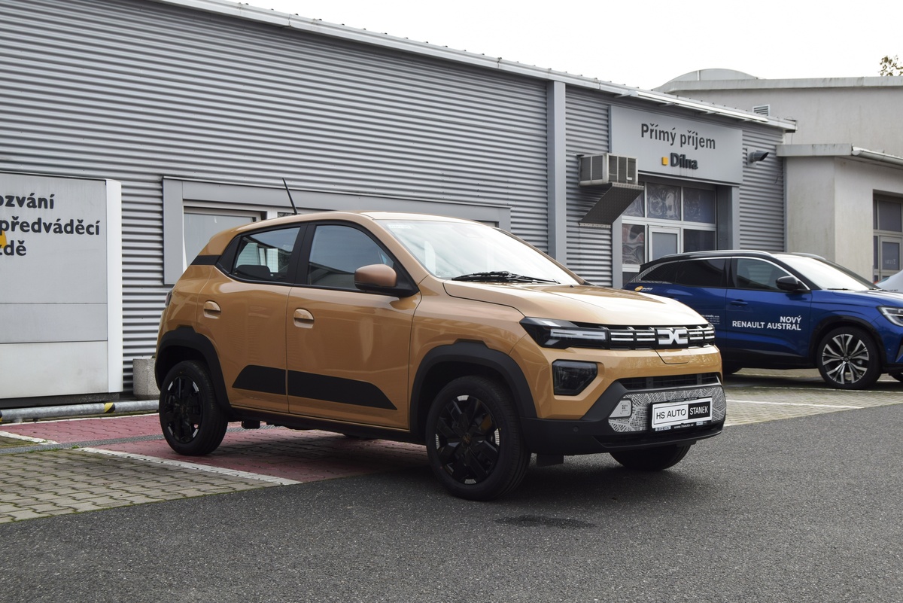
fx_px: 1167
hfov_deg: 42.3
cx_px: 452
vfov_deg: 29.0
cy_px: 302
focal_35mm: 46
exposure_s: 1/250
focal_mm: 31
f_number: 8
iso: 200
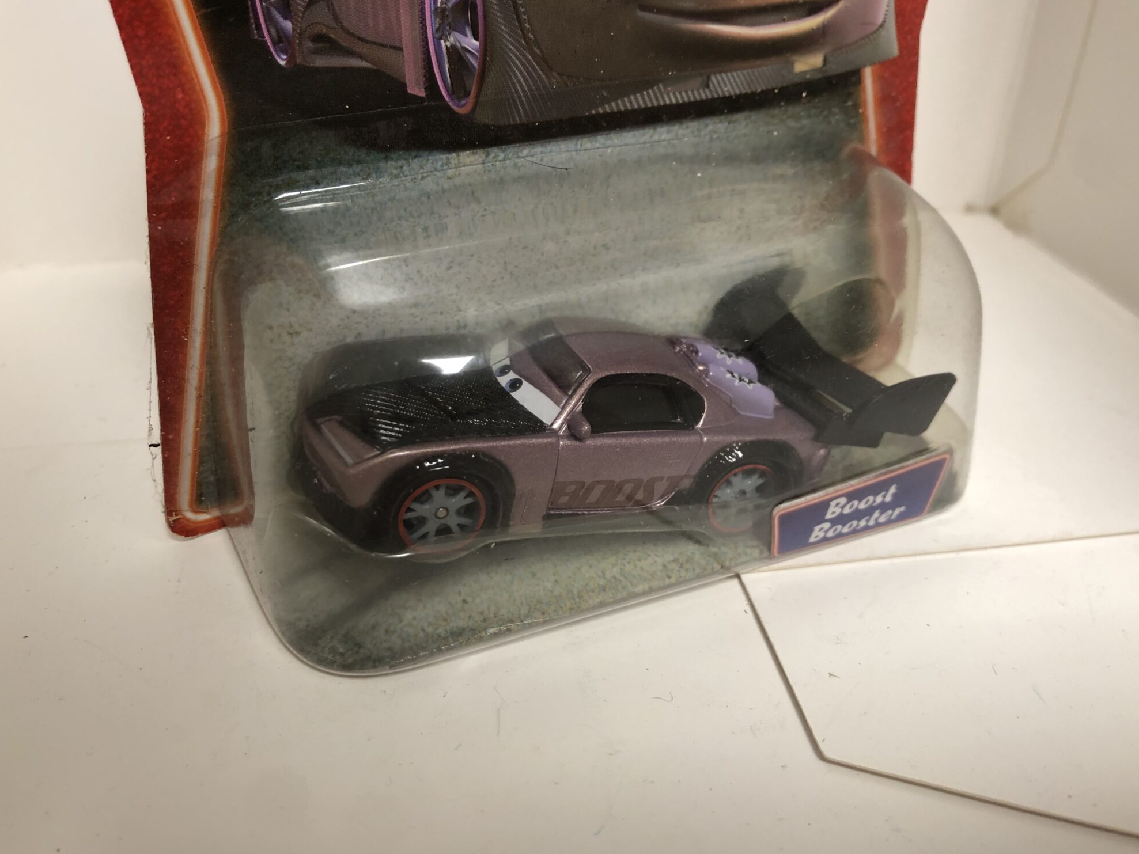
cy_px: 430
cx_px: 555
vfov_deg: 48.2
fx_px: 954
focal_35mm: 29
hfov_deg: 61.6
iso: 40
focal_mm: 4
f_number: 1.8
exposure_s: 1/25
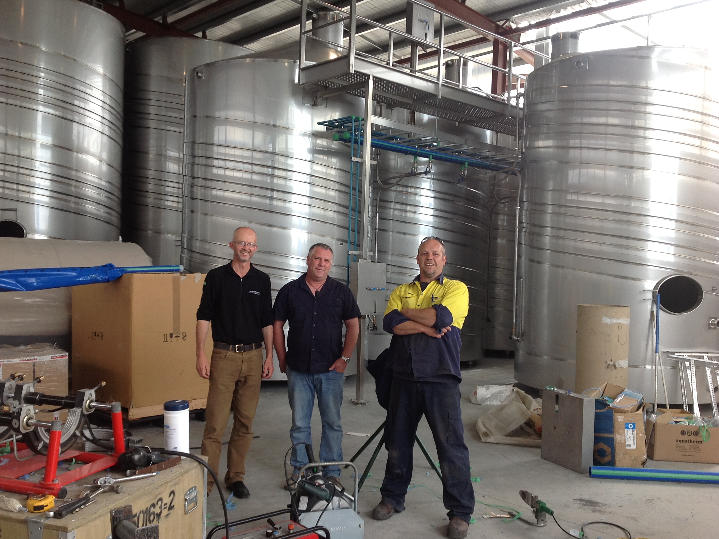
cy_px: 276
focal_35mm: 36
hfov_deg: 51.4
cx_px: 352
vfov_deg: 39.7
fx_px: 748
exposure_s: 1/167
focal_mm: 4.28
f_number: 2.4
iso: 80
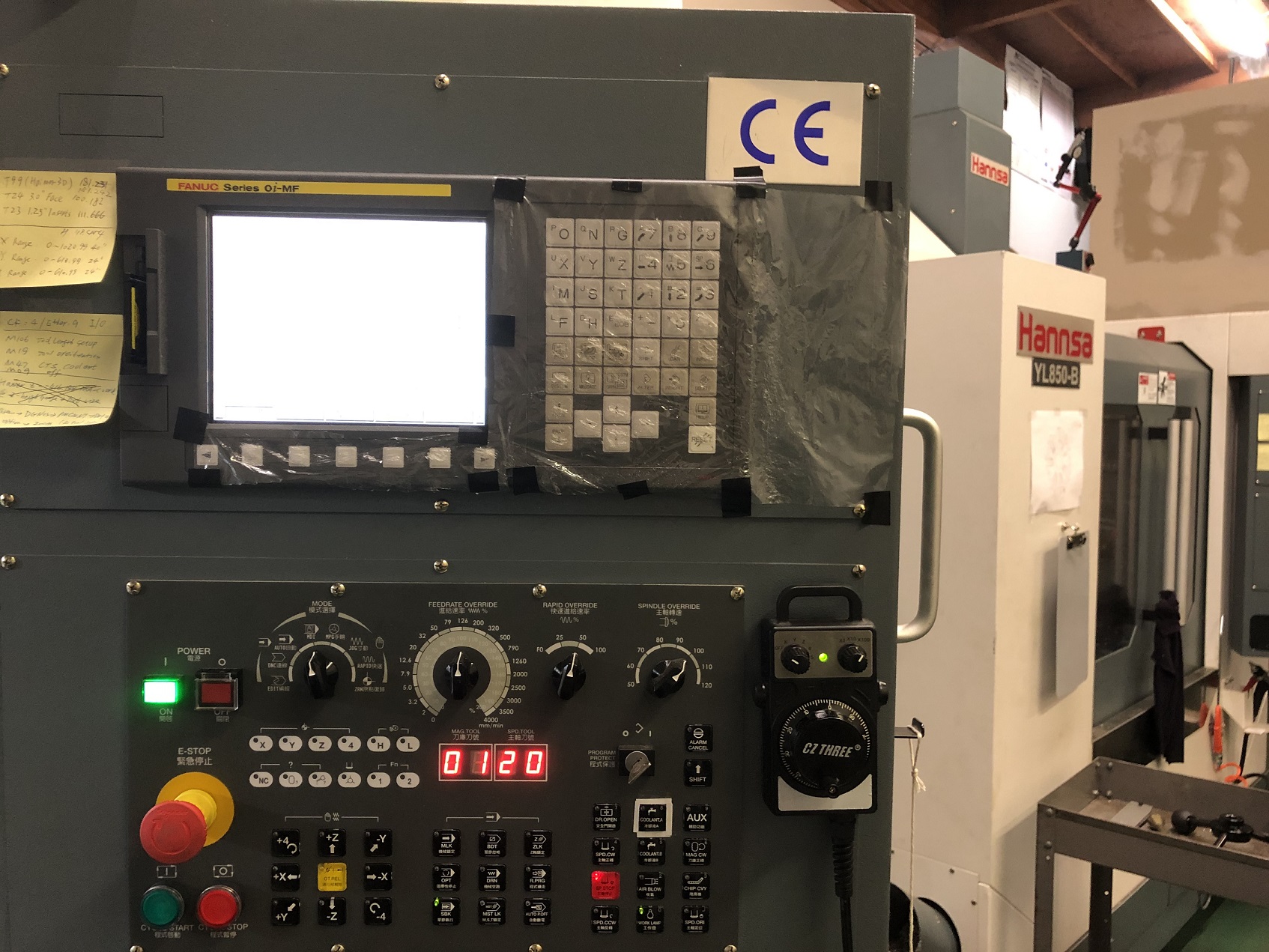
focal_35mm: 28
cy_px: 476
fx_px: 1027
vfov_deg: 49.8
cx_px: 634
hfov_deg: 63.4
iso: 100
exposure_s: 1/13
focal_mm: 4
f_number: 1.8
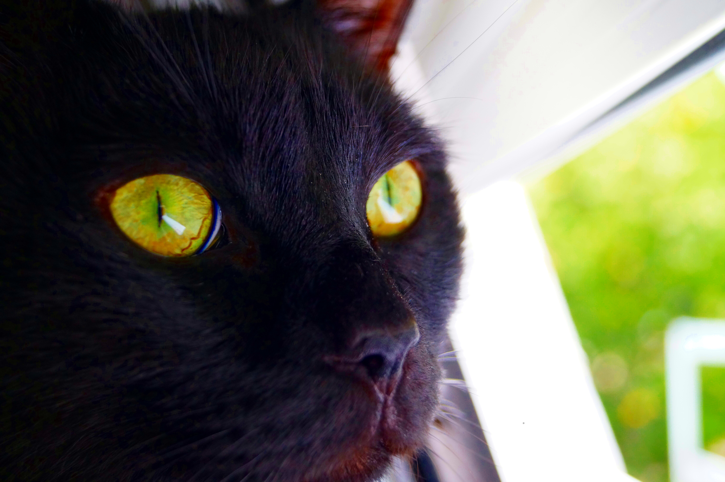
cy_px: 241
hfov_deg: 38.2
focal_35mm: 52
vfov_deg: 25.9
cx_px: 362
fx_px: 1046
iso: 800
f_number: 5
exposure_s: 1/60
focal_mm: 35
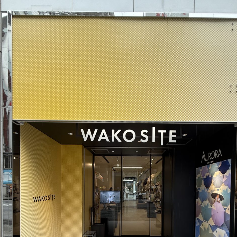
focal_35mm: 20
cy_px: 191
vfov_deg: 67.5
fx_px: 155
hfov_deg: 74.7
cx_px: 129
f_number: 2.2
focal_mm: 2.22
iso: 50
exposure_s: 1/100
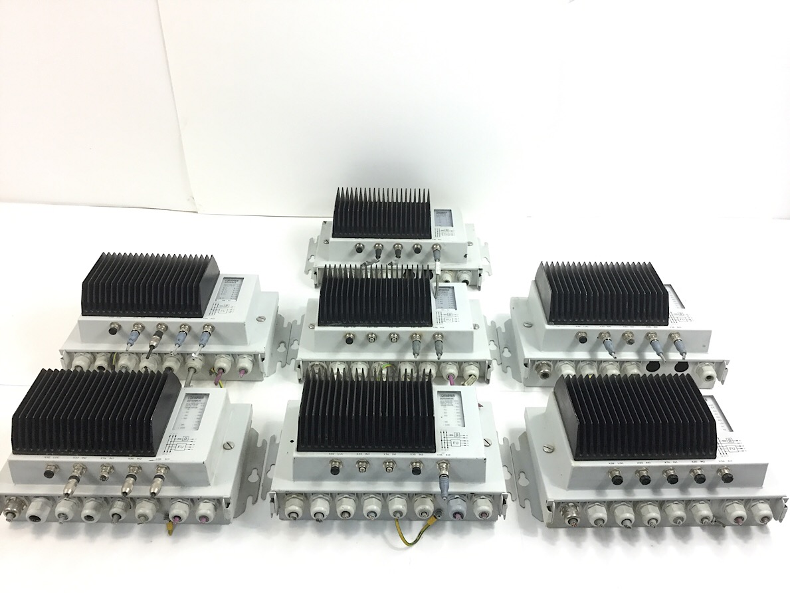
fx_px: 708
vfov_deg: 45.4
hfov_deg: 58.3
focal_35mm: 31
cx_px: 395
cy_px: 296
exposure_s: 1/33
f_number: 2.4
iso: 40
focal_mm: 3.3
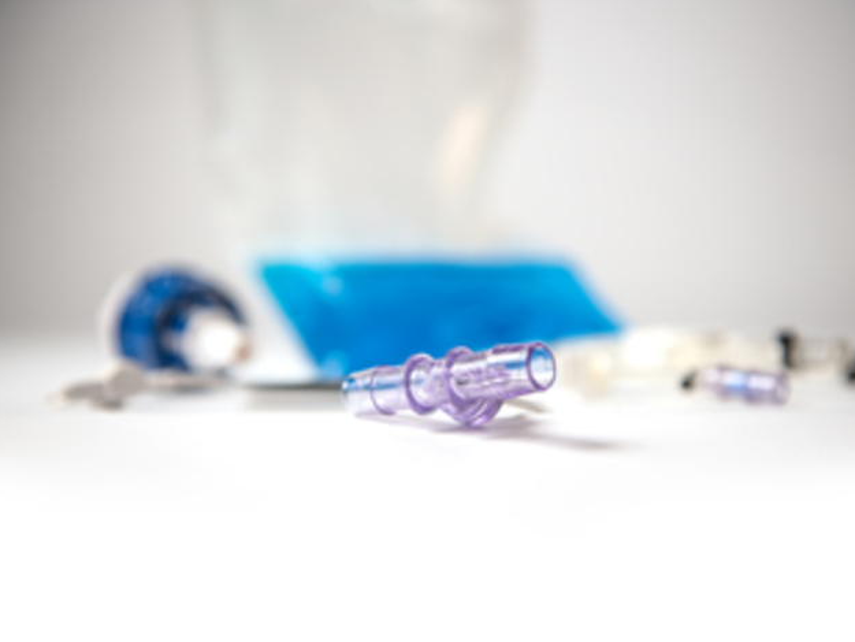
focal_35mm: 49
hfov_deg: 38.9
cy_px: 321
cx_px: 456
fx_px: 1211
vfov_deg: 29.7
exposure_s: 1/250
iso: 200
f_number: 2.8
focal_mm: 45
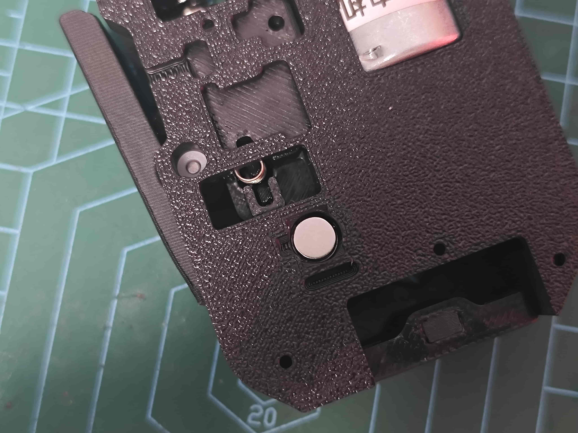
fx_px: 818
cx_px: 289
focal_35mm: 49
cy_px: 216
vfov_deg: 29.7
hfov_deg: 38.9
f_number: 1.6
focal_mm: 5.84
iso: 1000
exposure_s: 1/25
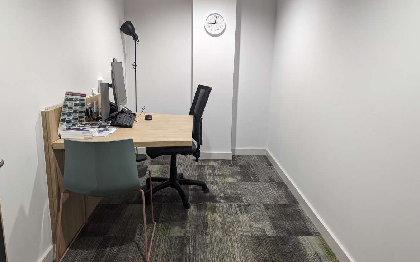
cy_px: 132
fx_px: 298
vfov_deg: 47.6
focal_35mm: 26
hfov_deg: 70.4
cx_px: 211
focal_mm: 6.81
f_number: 1.85
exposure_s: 1/100
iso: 225
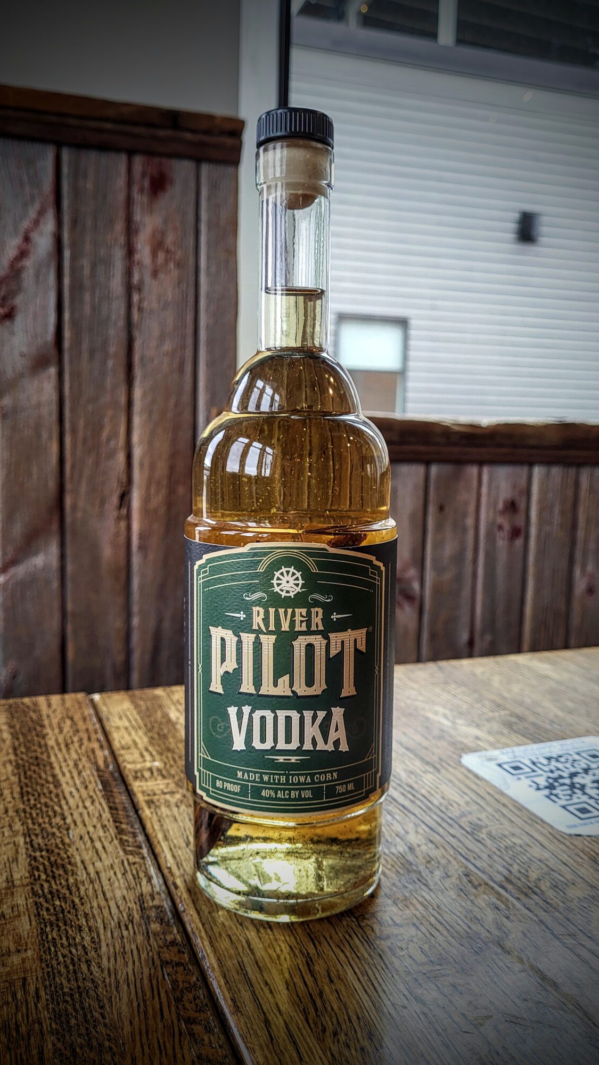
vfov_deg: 66.1
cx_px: 289
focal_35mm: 29
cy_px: 528
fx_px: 819
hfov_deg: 40.2
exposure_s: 1/120
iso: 160
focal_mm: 5.4
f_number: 1.8
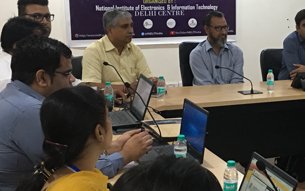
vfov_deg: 18.6
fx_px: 582
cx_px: 272
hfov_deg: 28.3
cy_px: 102
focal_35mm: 70
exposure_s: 1/17
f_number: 2.2
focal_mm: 4.15
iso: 100
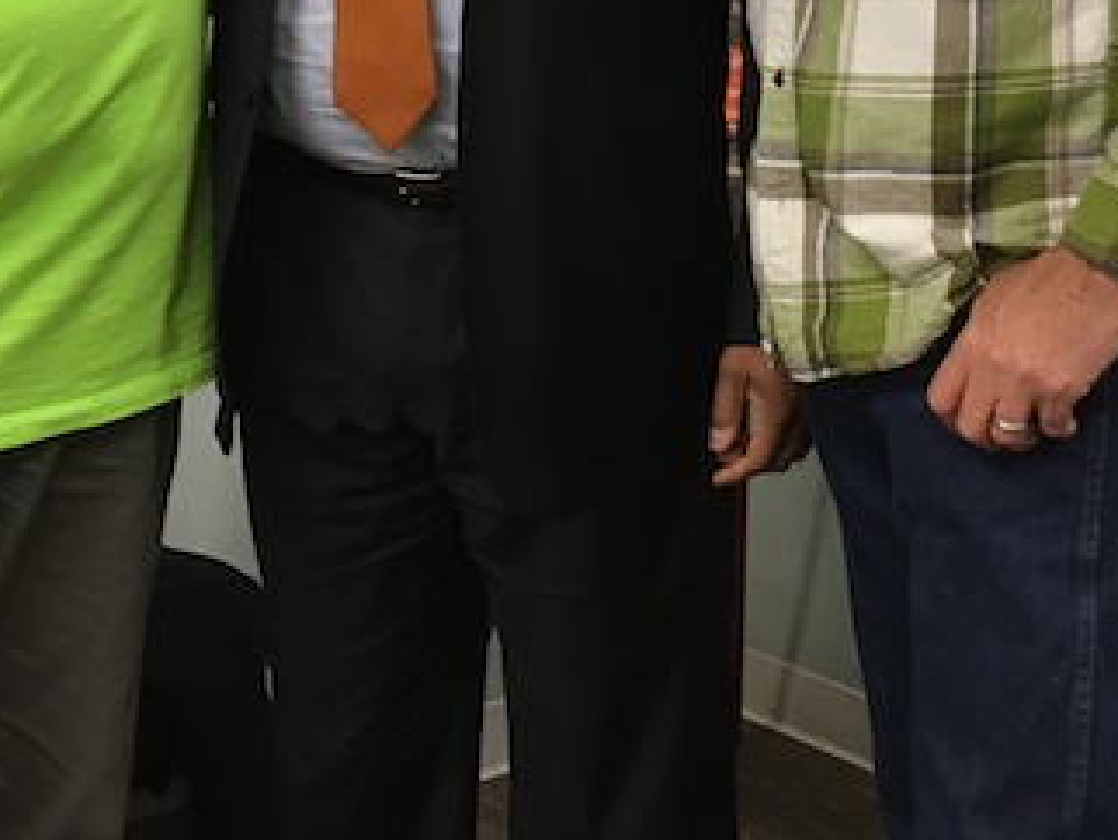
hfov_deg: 27.0
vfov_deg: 19.6
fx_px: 2327
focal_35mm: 72
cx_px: 615
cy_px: -87
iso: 100
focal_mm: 4.15
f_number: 2.2
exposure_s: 1/30
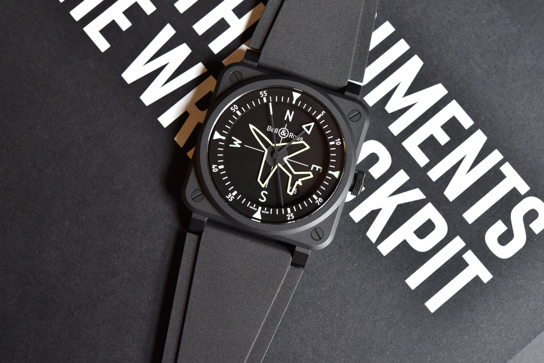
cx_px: 272
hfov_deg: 33.4
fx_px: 907
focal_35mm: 60
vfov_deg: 22.6
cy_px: 182
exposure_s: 1/200
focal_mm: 60
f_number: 7.1
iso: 2000
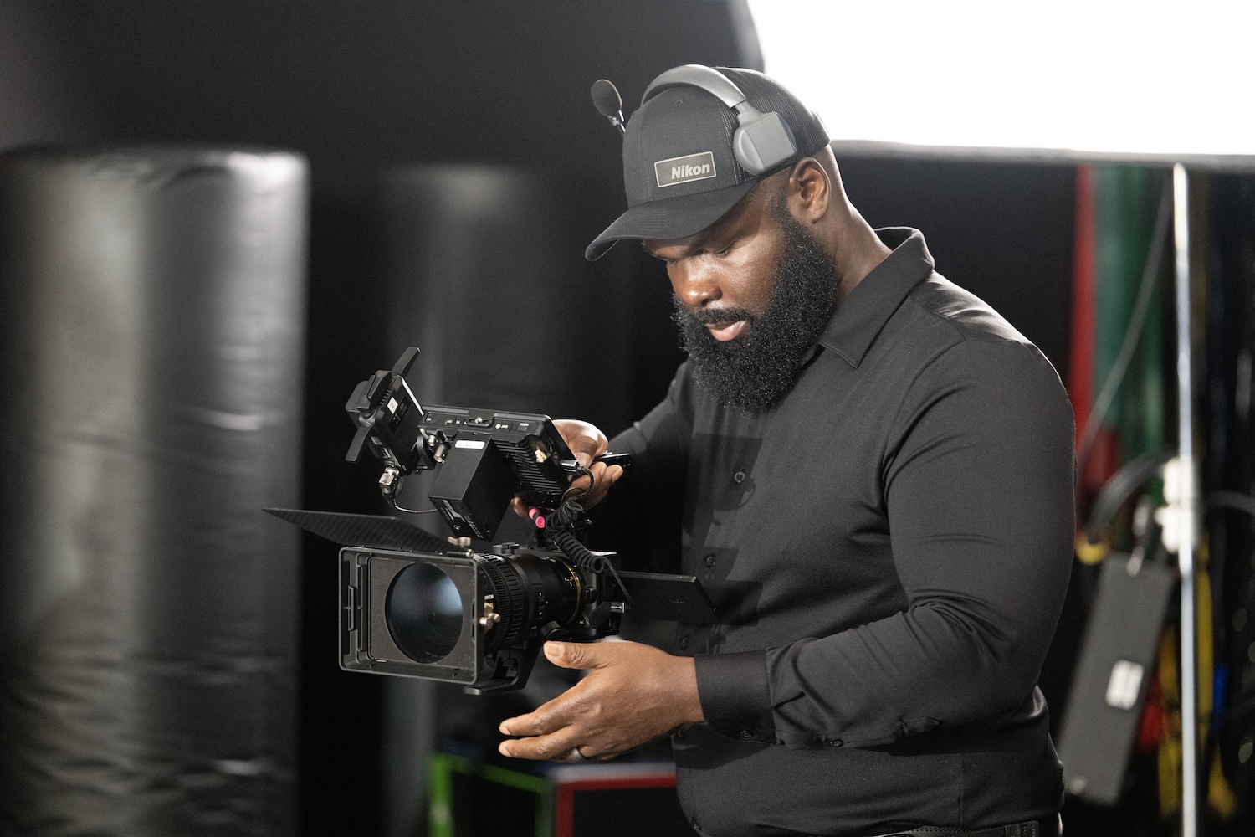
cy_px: 418
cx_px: 628
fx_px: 4706
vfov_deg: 10.2
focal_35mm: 135
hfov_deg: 15.2
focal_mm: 135
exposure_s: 1/400
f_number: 2.8
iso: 8000
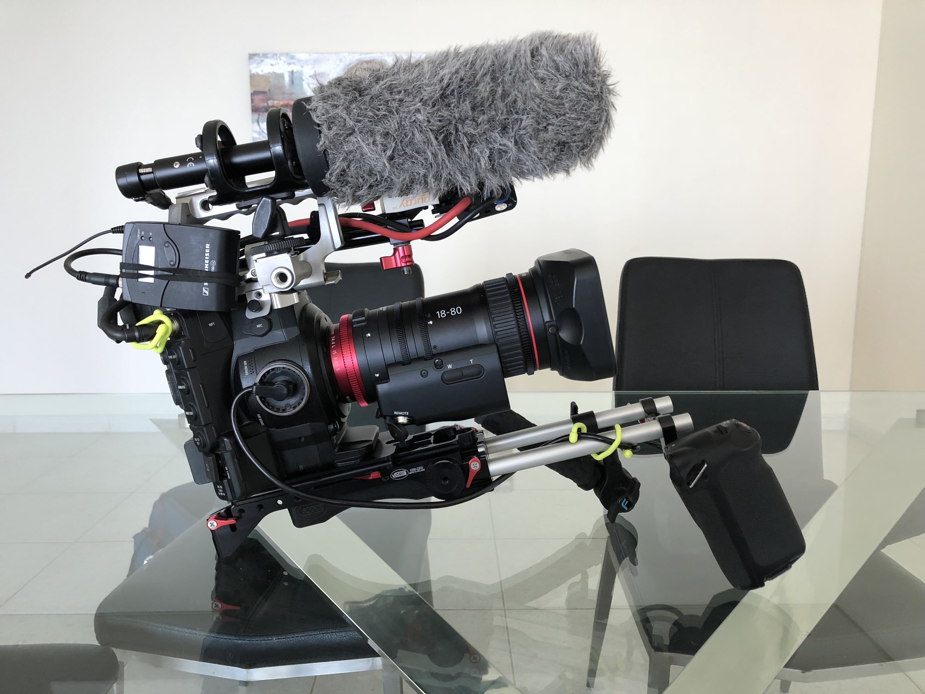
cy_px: 347
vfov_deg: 49.7
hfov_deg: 63.4
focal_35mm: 28
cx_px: 462
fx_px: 748
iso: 64
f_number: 1.8
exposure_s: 1/17
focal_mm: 4
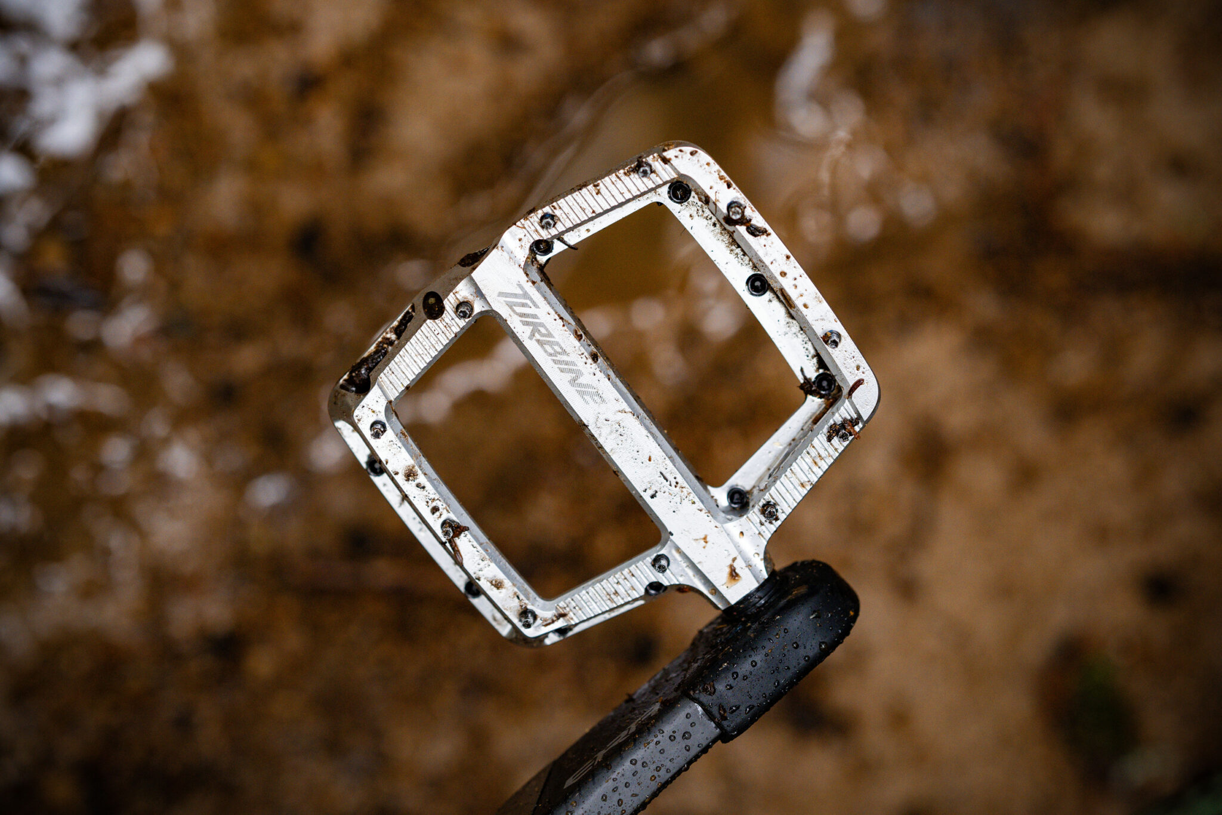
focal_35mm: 85
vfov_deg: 16.1
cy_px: 408
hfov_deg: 23.9
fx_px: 2885
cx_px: 611
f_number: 2.8
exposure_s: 1/250
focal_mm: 85
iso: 2000
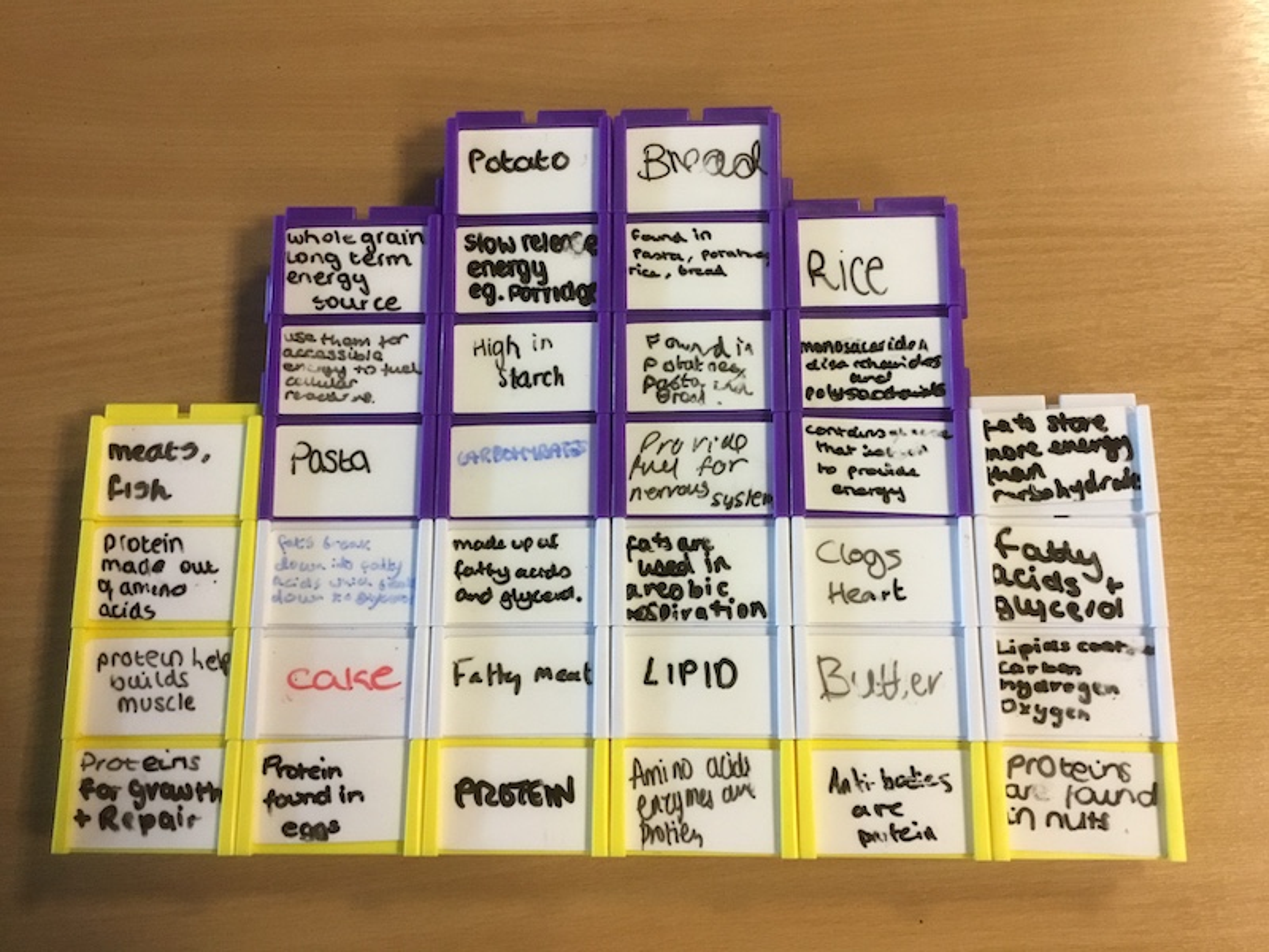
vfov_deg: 45.4
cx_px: 634
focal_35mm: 31
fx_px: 1136
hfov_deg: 58.4
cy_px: 476
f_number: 2.4
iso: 160
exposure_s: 1/33
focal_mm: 3.3
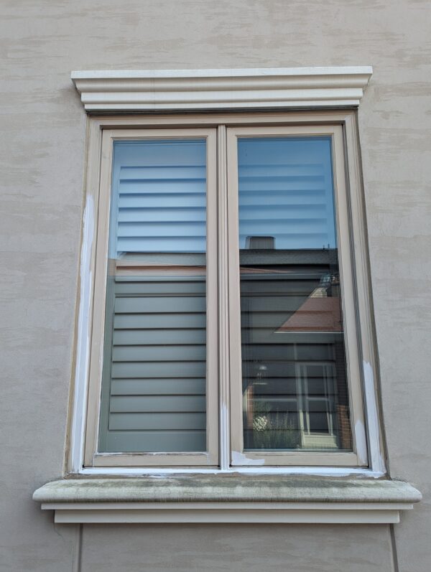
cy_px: 286
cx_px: 216
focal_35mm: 24
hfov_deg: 56.9
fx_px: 397
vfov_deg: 71.5
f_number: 1.85
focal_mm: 6.81
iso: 37
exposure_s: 1/409
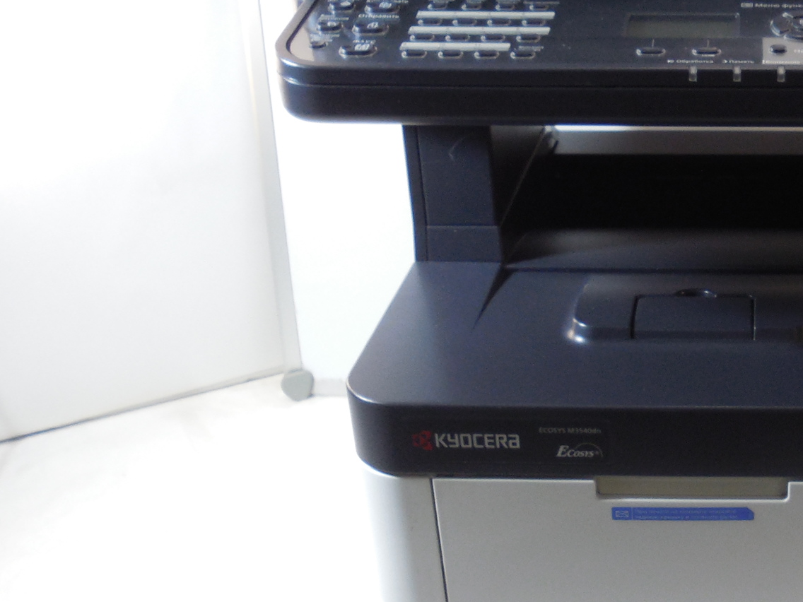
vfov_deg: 28.0
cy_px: 278
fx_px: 1206
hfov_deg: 34.3
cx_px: 758
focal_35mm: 52
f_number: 3.5
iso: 200
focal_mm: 4.6
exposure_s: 1/30
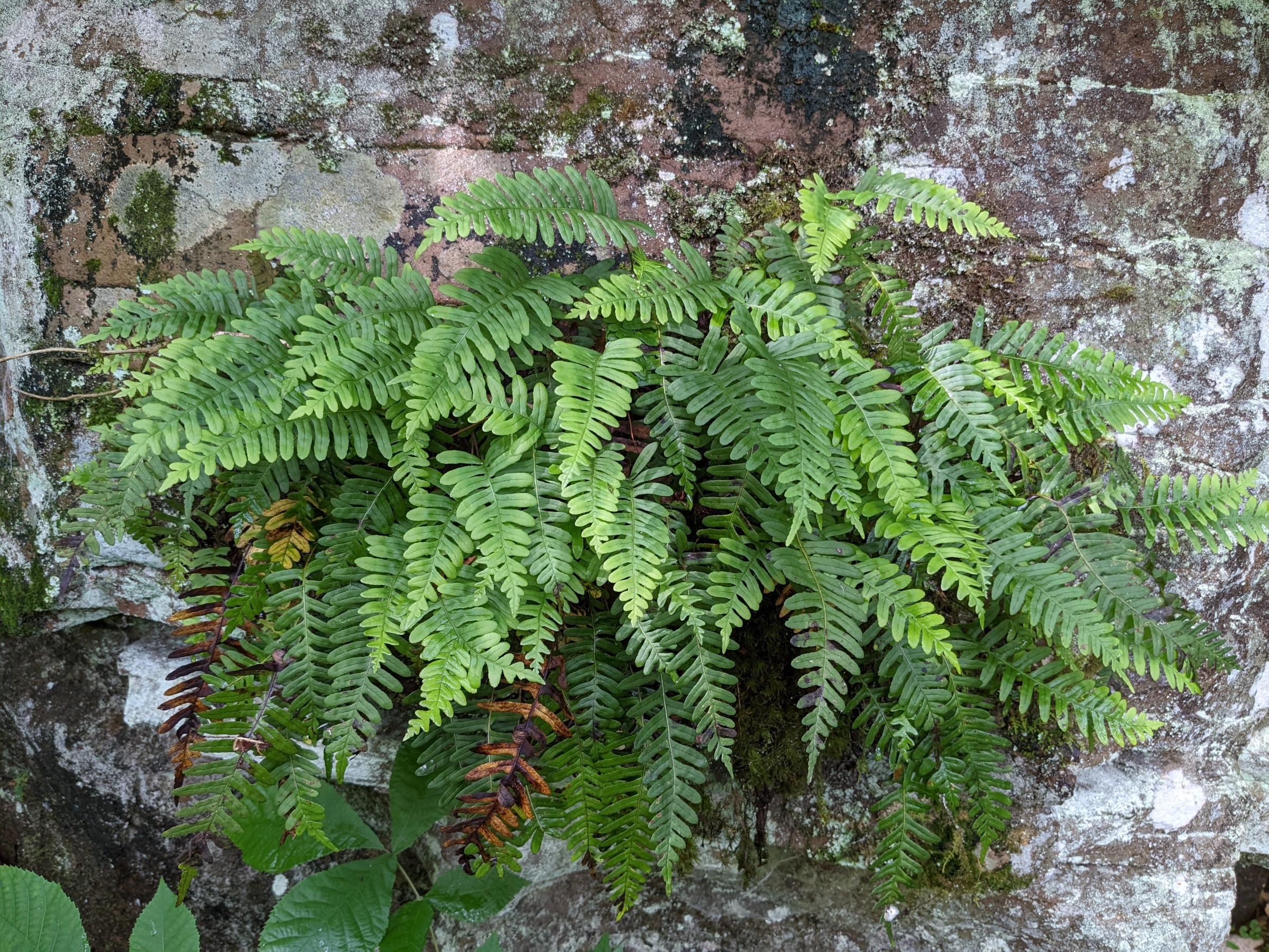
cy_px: 476
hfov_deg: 65.3
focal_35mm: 27
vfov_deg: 51.4
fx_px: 990
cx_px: 634
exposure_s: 1/50.5
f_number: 1.73
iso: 52
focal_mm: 4.38
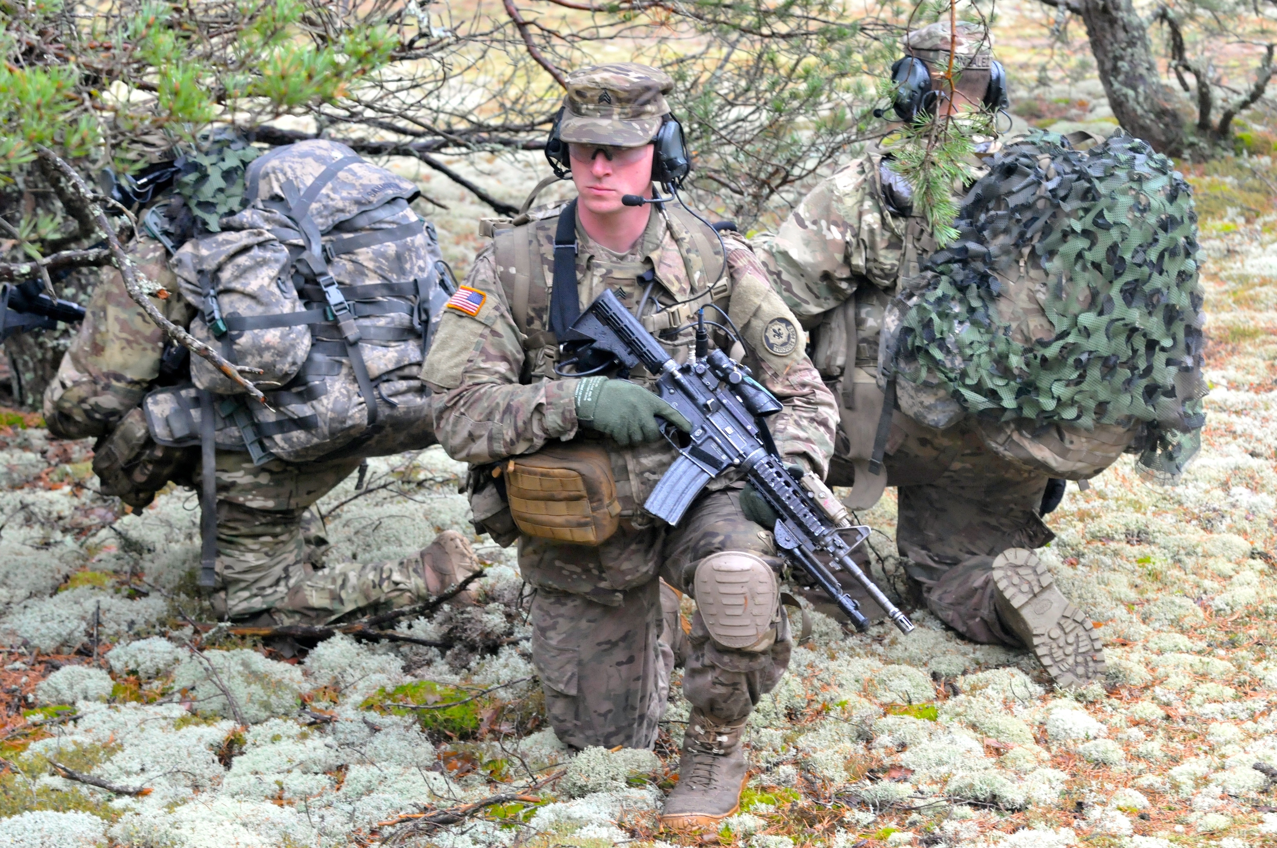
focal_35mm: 105
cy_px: 424
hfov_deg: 19.5
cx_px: 638
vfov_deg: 13.0
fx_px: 3720
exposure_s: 1/80
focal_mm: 70
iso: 1000
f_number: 5
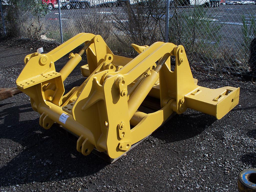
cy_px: 96
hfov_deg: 51.4
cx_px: 128
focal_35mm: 36
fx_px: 266
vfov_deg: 39.7
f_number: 5
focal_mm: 7.54
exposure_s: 1/400
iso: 64
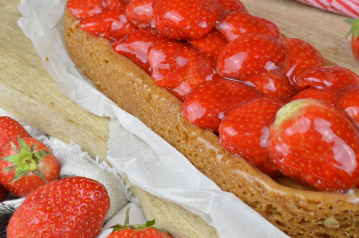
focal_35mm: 62
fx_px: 615
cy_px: 97
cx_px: 247
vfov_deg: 21.9
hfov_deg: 32.2
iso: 100
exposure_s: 1/8
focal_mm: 29
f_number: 7.1
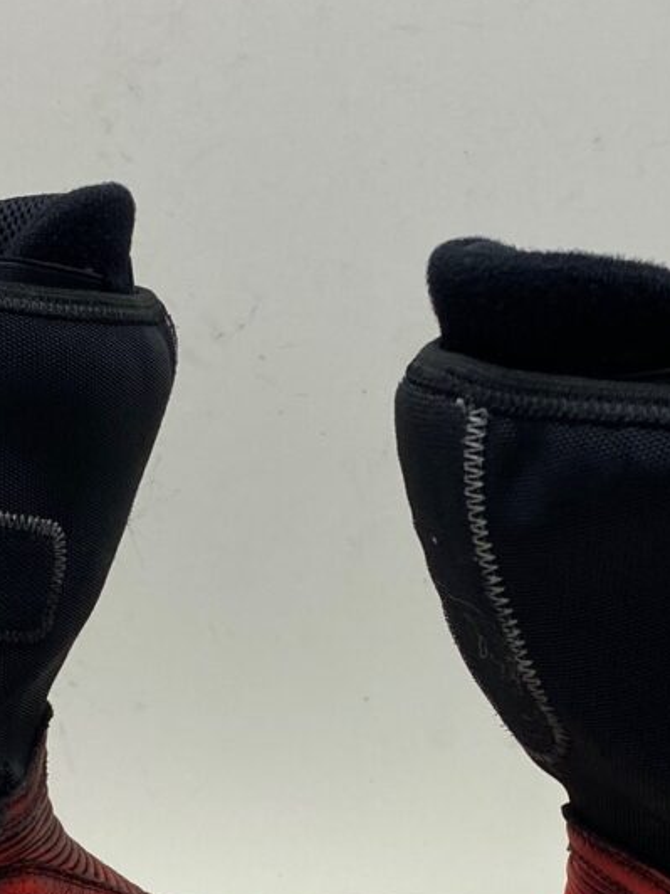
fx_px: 1936
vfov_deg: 25.4
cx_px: 289
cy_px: 756
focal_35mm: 75
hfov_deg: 19.6
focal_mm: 4.25
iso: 80
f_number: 1.8
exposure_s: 1/120
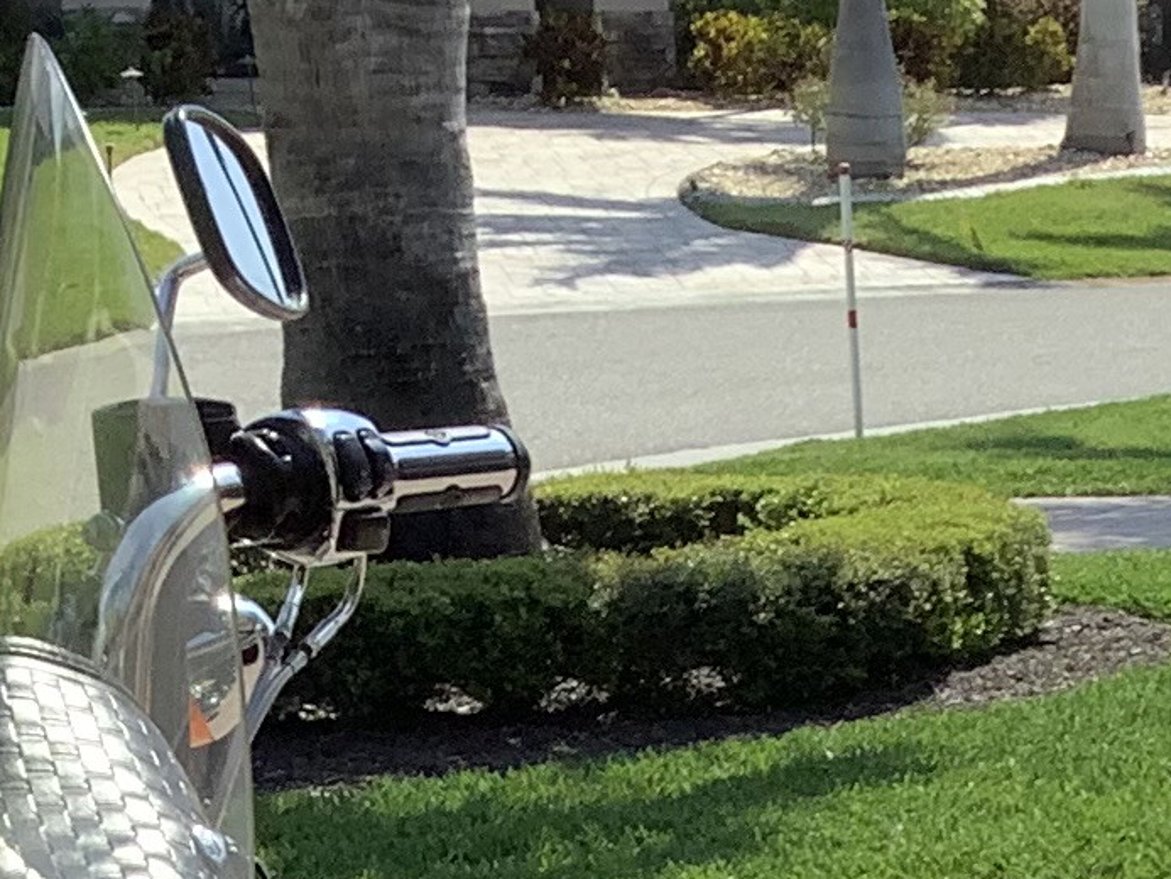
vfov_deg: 9.4
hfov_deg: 13.1
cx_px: 1528
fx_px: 4940
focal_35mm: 146
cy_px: 1883
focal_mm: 3.3
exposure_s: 1/1131
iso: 25
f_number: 2.4
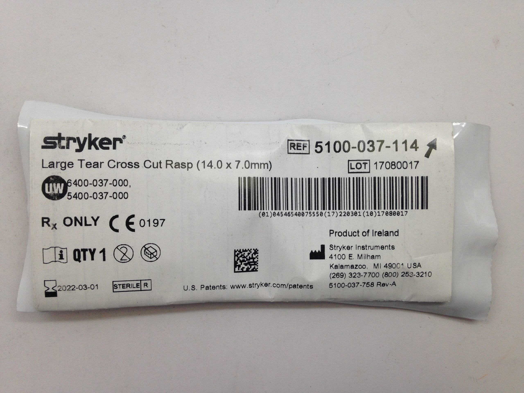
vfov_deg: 42.9
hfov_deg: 55.4
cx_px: 262
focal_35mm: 33
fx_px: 500
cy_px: 196
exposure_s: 1/60
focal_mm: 4.12
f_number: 2.4
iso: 50
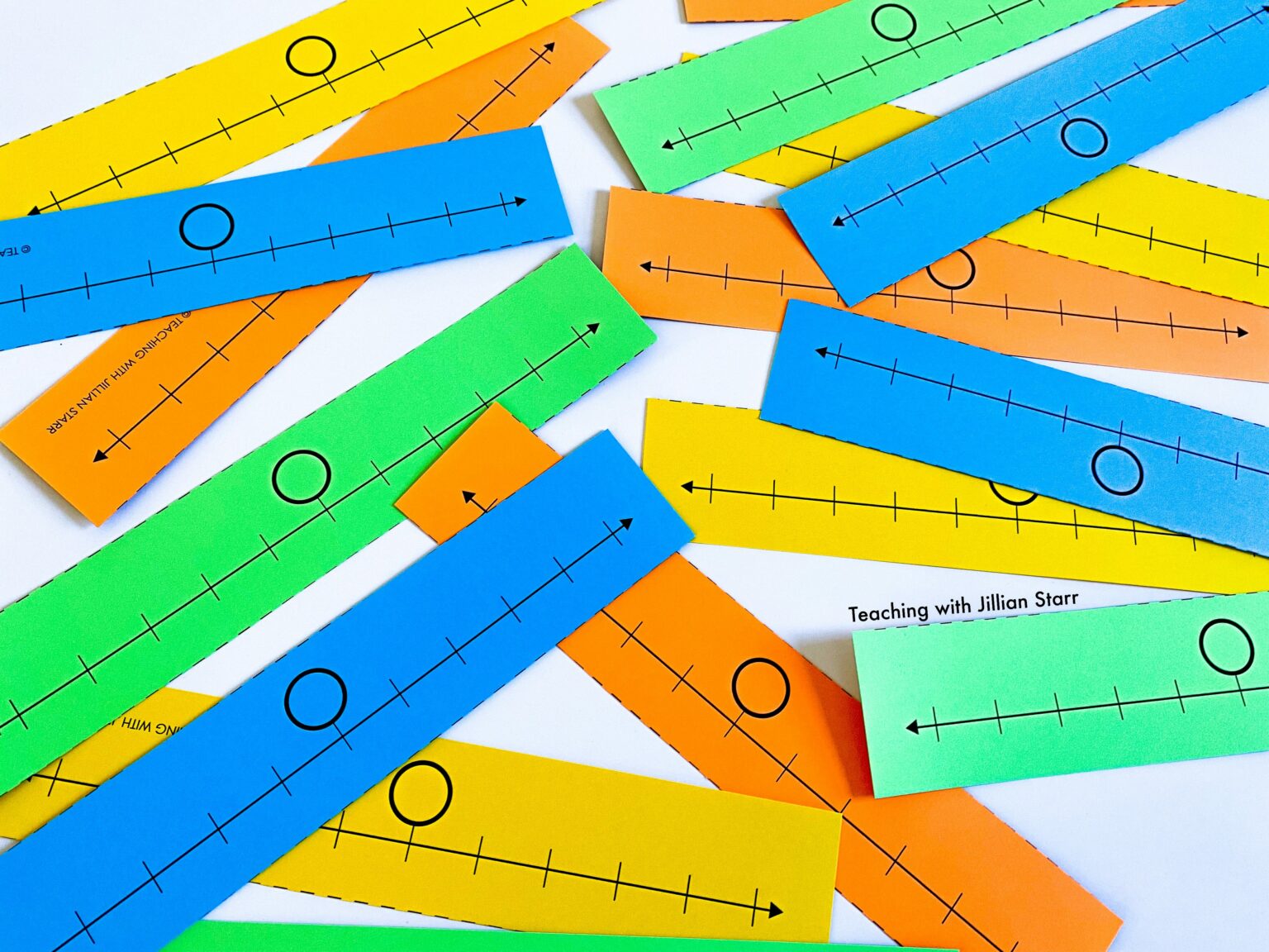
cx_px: 634
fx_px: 953
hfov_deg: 67.3
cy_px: 476
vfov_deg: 53.1
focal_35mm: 26
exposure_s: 1/60
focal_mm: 4.25
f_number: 1.8
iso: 80
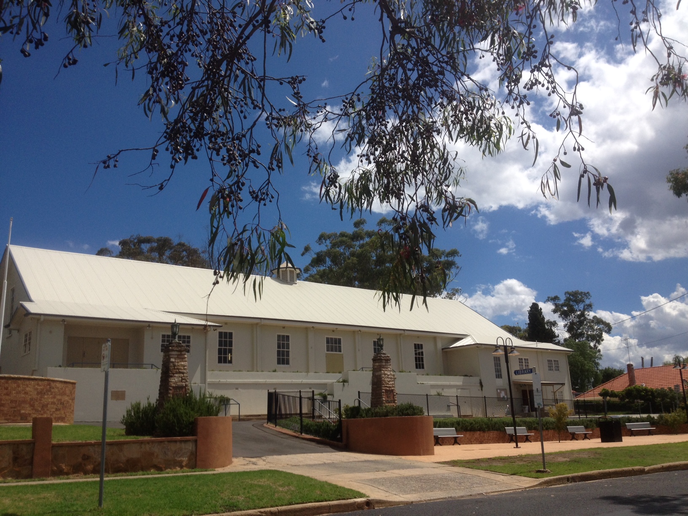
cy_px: 258
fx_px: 696
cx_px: 344
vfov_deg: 40.7
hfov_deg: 52.6
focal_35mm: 35
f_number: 2.4
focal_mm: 4.28
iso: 50
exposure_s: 1/3460
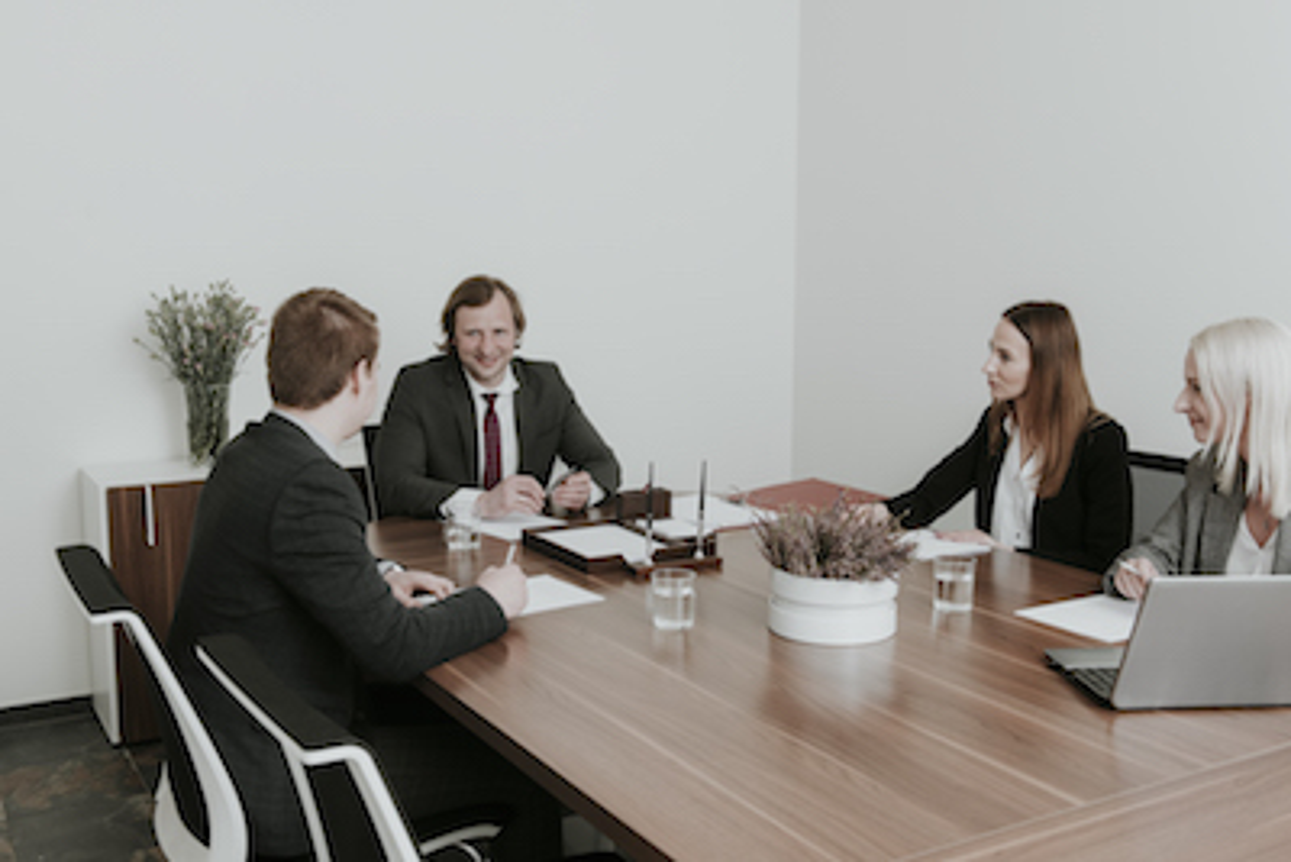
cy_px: 431
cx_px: 646
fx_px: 1291
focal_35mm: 36
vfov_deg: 36.9
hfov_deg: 53.1
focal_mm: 36
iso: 800
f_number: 6.3
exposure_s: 1/200
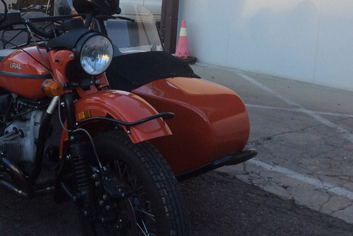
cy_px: 50
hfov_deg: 30.9
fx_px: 628
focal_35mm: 64
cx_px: 92
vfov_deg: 21.0
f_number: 2.4
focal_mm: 3.3
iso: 32
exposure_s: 1/165
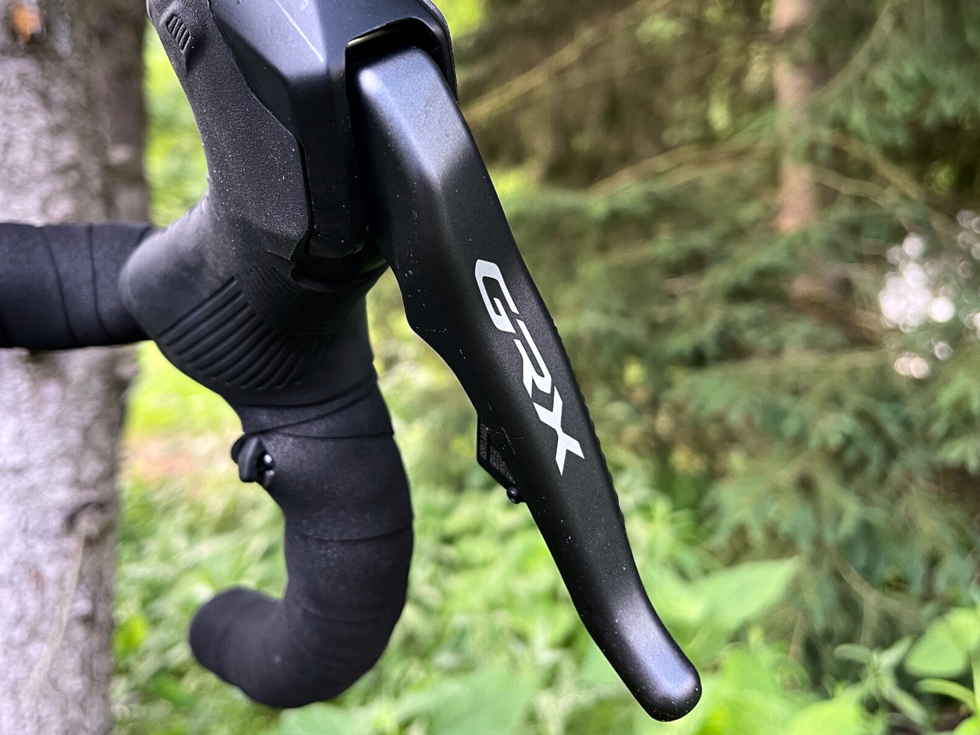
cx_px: 429
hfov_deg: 56.6
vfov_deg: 43.8
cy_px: 279
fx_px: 906
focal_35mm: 32
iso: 125
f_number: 1.6
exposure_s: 1/95
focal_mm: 5.1
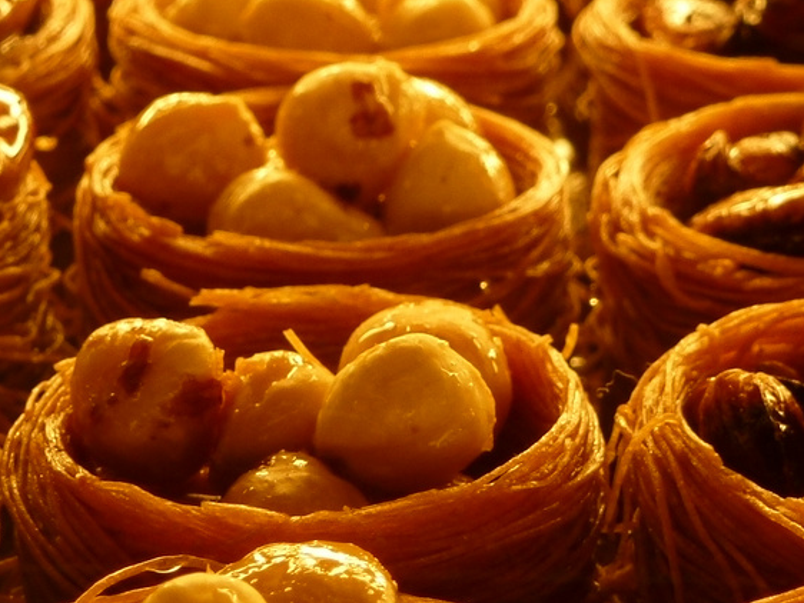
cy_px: 236
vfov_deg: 10.2
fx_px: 3392
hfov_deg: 13.5
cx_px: 485
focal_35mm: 146
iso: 100
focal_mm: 10.1
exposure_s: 1/15
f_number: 4.4
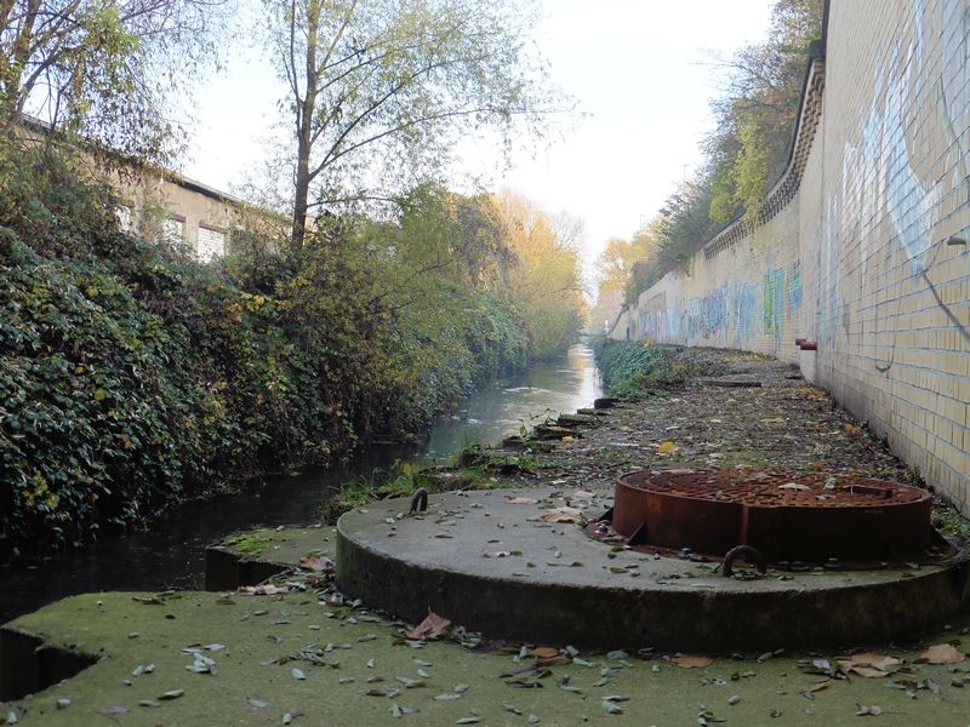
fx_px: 1317
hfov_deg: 40.4
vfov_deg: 30.9
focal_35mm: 47
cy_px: 364
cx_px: 485
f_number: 4.2
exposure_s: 1/80
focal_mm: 8.5
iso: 100
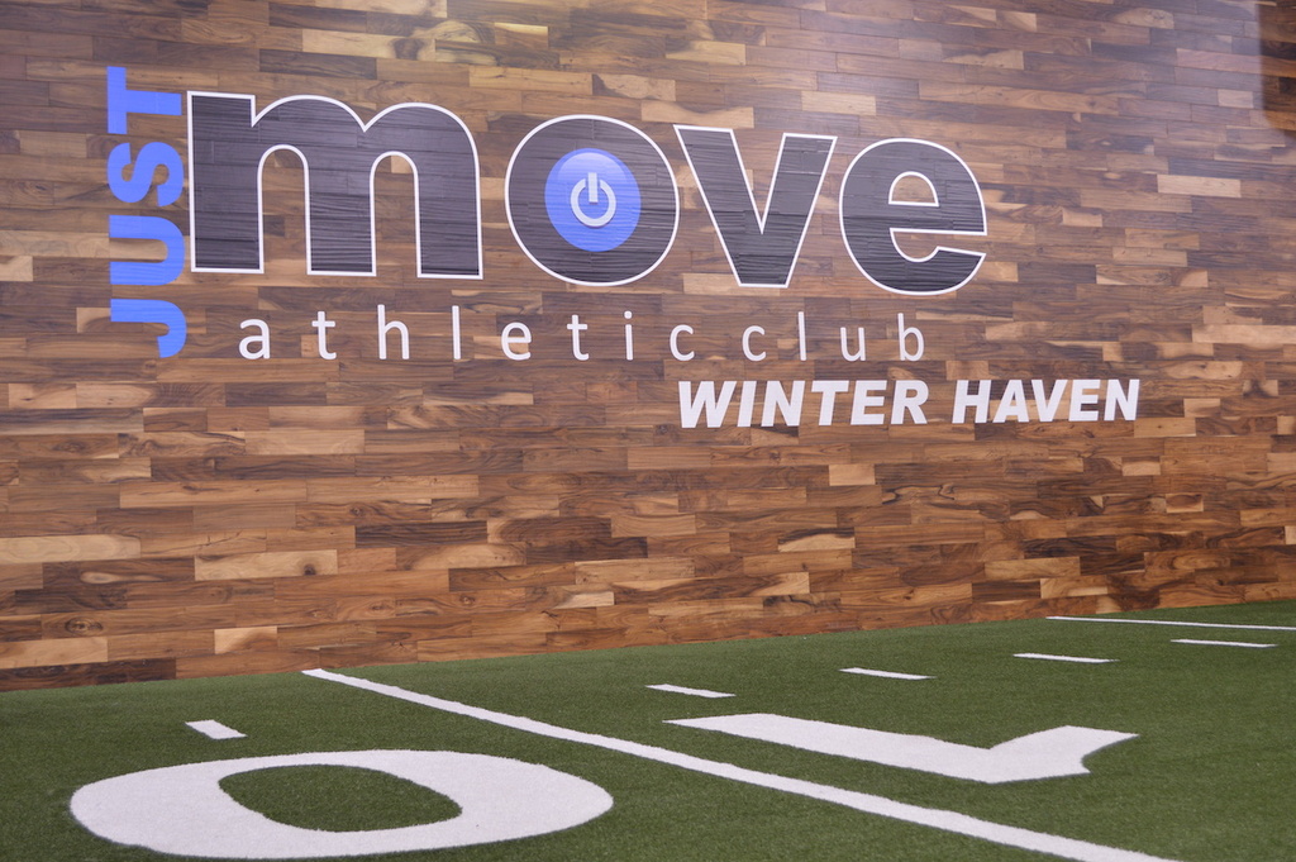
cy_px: 431
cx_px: 648
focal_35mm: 48
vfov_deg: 28.0
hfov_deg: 41.1
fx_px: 1727
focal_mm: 32
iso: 500
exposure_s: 1/15
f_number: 4.8
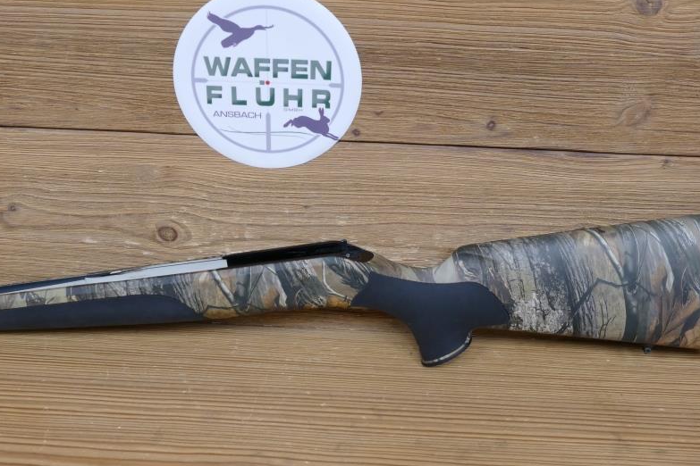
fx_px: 661
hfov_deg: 55.8
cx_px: 336
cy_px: 200
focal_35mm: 34
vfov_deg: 38.8
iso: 400
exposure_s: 1/60
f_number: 2.8
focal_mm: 9.33
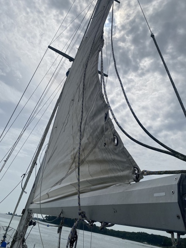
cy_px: 124
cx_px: 93
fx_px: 186
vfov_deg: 67.3
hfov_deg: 53.1
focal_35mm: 26
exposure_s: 1/14286
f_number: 1.8
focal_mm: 4.25
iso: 32
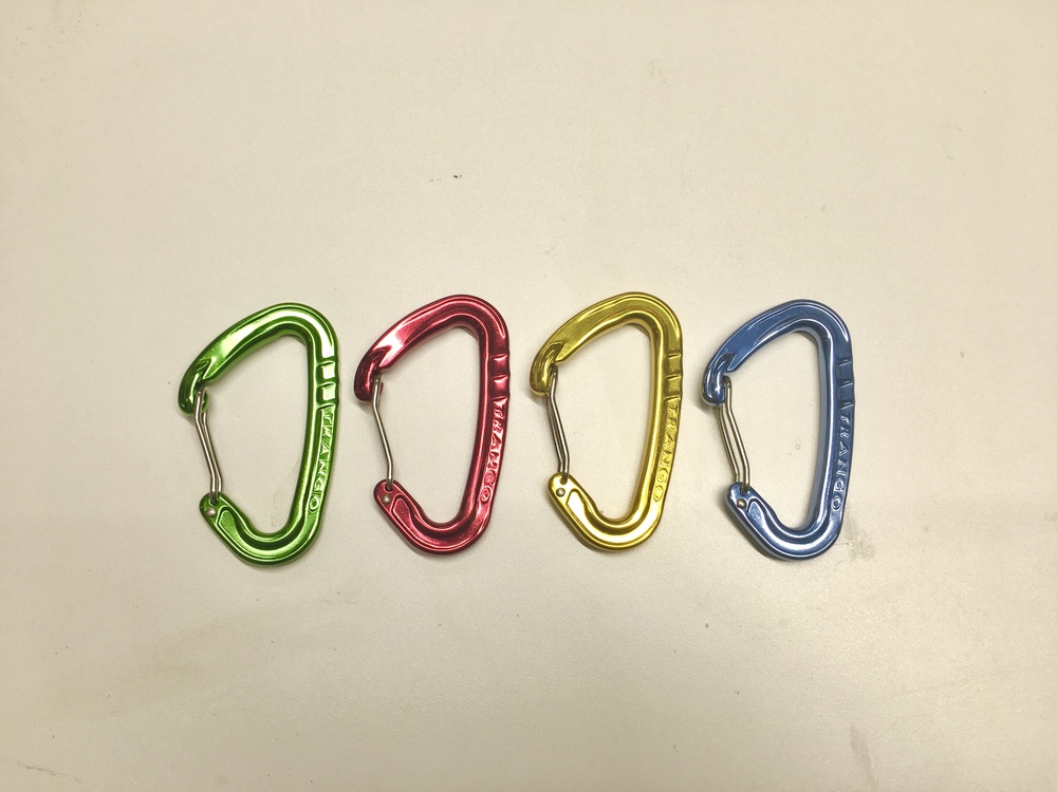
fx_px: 886
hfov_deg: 61.7
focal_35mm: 29
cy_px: 396
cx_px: 528
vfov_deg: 48.2
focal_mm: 4.15
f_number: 2.2
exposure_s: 1/122
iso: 25
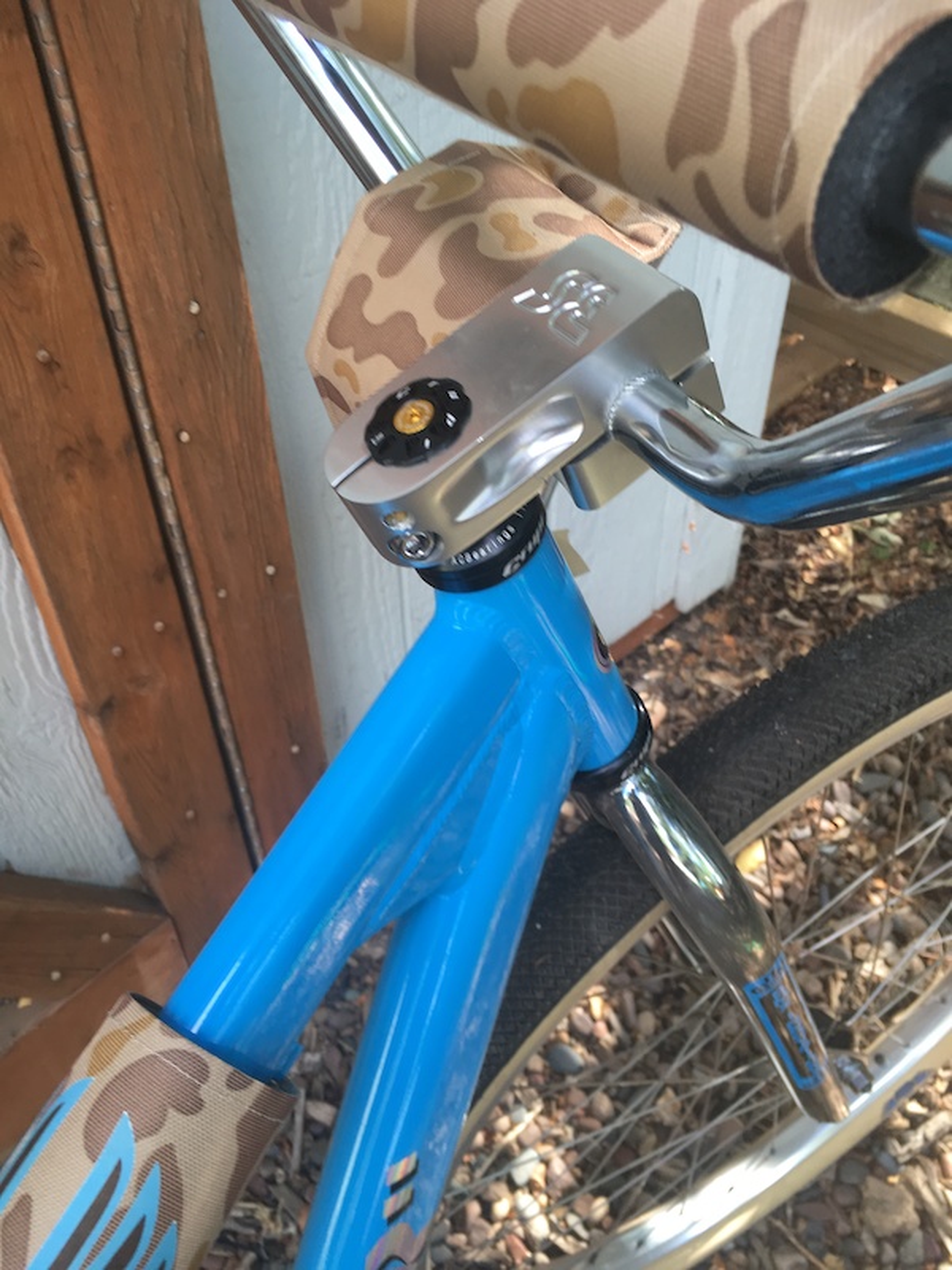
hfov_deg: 48.2
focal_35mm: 29
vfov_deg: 61.7
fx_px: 1063
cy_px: 635
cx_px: 476
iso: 40
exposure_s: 1/120
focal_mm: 4.15
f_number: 2.2
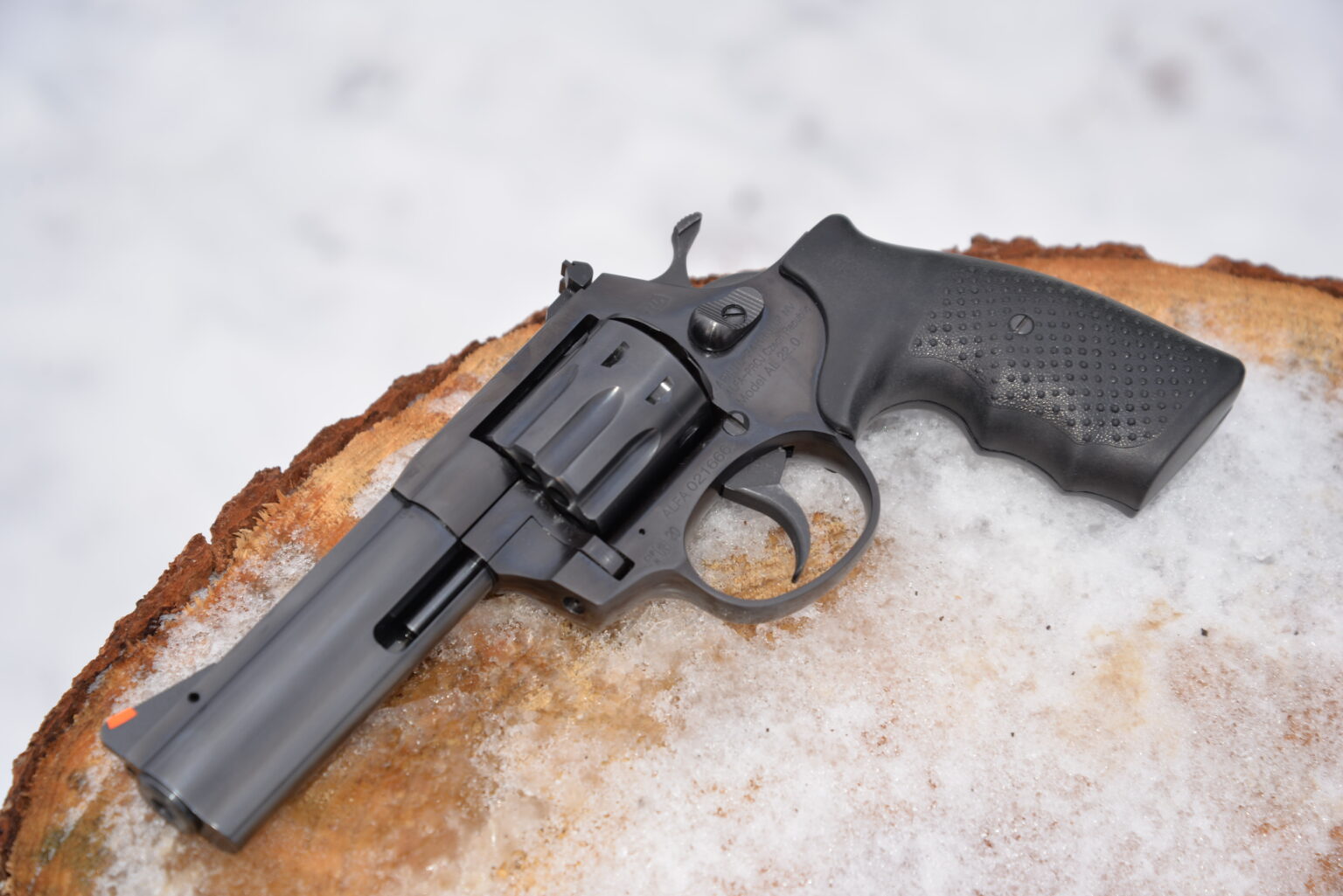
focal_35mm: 85
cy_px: 448
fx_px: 3172
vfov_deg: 16.1
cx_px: 672
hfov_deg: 23.9
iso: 100
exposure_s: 1/40
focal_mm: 85
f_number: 5.6
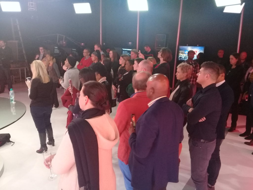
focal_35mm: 31
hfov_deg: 58.4
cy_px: 95
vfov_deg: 45.4
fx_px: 227
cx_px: 126
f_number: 2.2
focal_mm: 3.3
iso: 200
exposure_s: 1/25
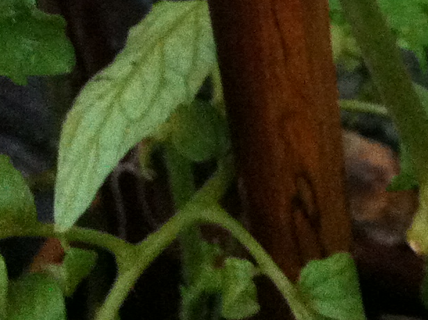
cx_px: 491
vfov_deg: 9.4
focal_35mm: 147
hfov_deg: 13.1
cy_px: -309
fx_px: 1815
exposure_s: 1/15
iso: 400
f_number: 2.8
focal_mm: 3.85
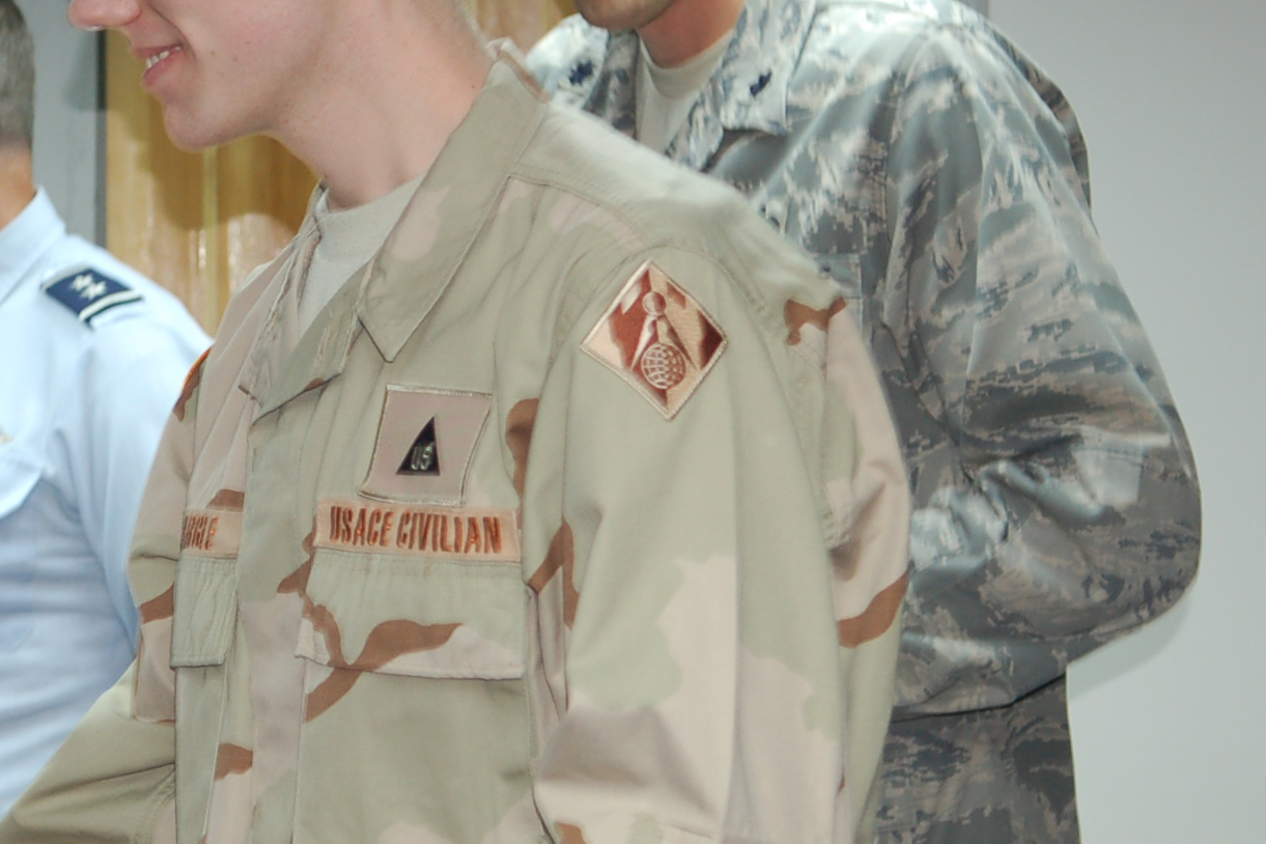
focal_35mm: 129
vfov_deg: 10.6
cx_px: -22
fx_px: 4544
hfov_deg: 15.5
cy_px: 265
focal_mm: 35
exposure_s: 1/60
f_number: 3.5
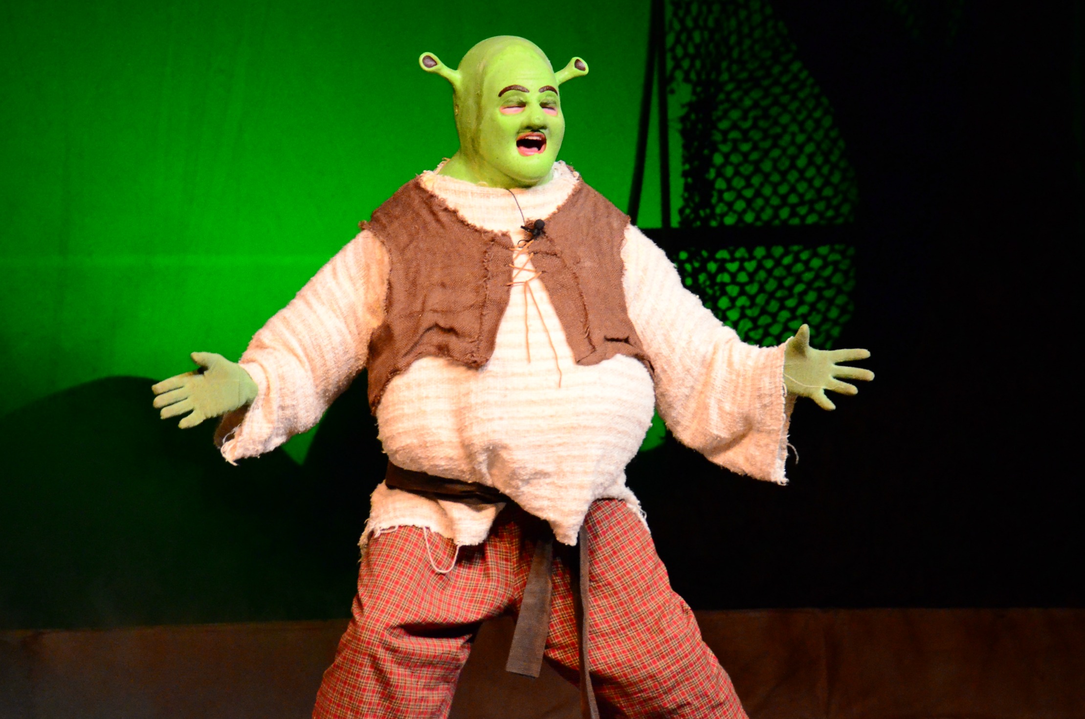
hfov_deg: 7.2
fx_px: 8574
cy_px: 360
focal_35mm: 285
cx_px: 542
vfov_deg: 4.8
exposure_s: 1/125
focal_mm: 190
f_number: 5.6
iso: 5000
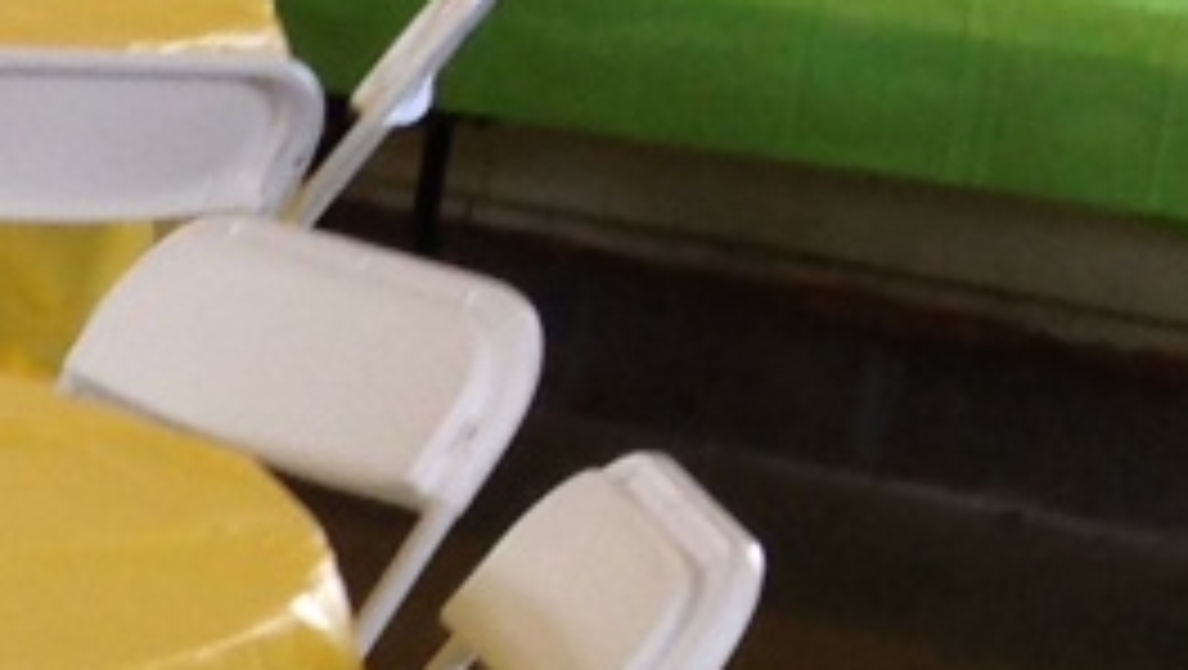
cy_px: 1223
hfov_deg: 8.7
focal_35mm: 222
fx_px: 6999
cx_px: -1778
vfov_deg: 5.4
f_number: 2.4
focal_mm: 4.12
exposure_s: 1/24
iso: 64
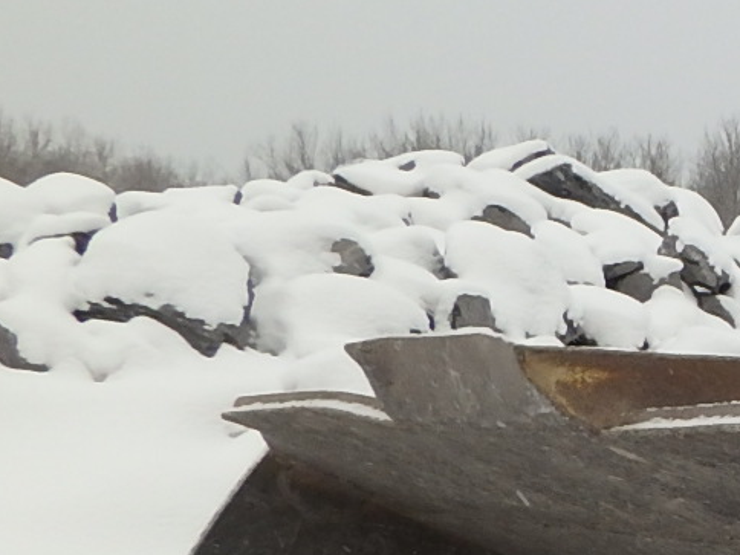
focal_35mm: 115
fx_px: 2458
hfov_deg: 14.9
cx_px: 1339
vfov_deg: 12.7
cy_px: 547
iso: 160
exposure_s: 1/60
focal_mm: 5.2
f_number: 4.6
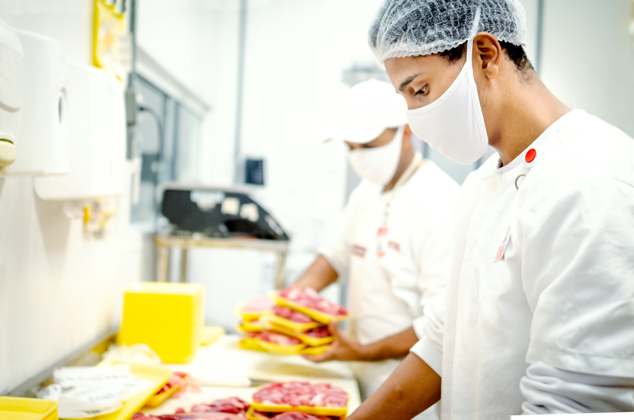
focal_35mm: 36
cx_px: 317
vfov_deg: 36.7
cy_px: 210
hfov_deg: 53.2
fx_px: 633
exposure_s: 1/100
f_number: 1.6
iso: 200
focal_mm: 24
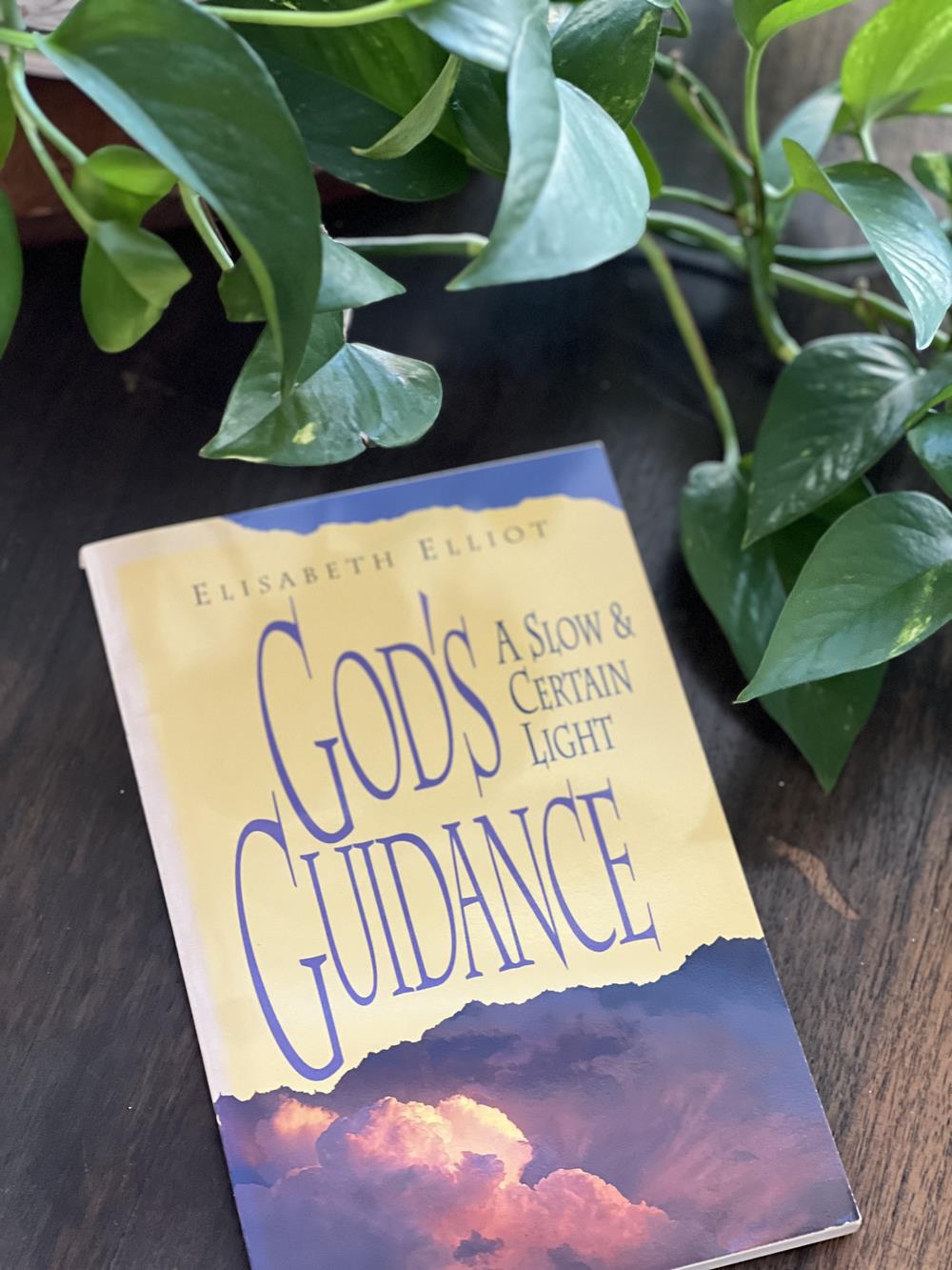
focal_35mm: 77
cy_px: 635
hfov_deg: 19.1
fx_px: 2823
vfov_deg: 25.3
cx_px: 476
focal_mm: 9
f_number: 2.8
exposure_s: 1/40
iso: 320
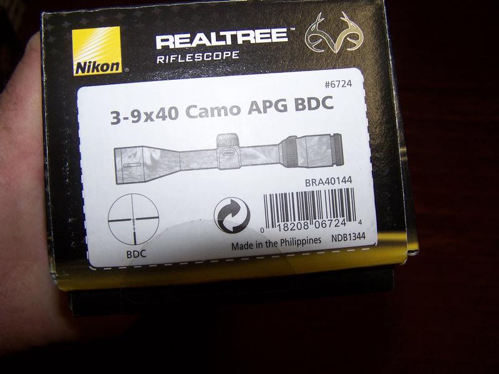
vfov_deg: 37.7
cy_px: 187
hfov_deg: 49.0
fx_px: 548
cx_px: 250
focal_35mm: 38
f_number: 2.8
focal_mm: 6.3
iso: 80
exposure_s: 1/60
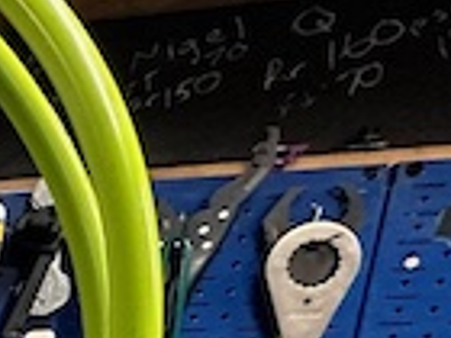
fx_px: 1042
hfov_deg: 13.5
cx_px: -738
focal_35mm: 80
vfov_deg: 14.7
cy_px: 705
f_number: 2.2
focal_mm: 2.22
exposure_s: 1/60
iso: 250
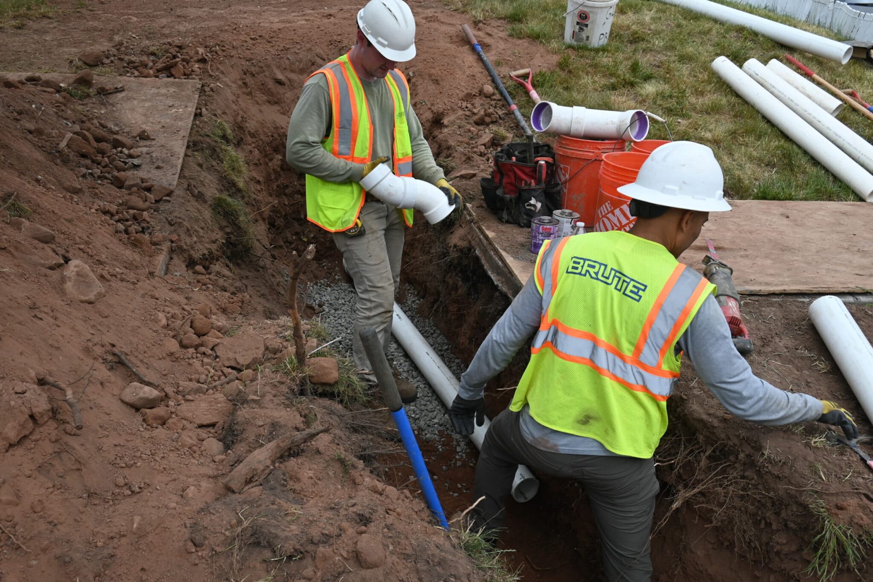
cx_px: 436
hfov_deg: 55.1
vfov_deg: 38.4
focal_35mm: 34
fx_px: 837
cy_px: 291
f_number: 6.3
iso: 100
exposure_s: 1/250
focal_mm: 23
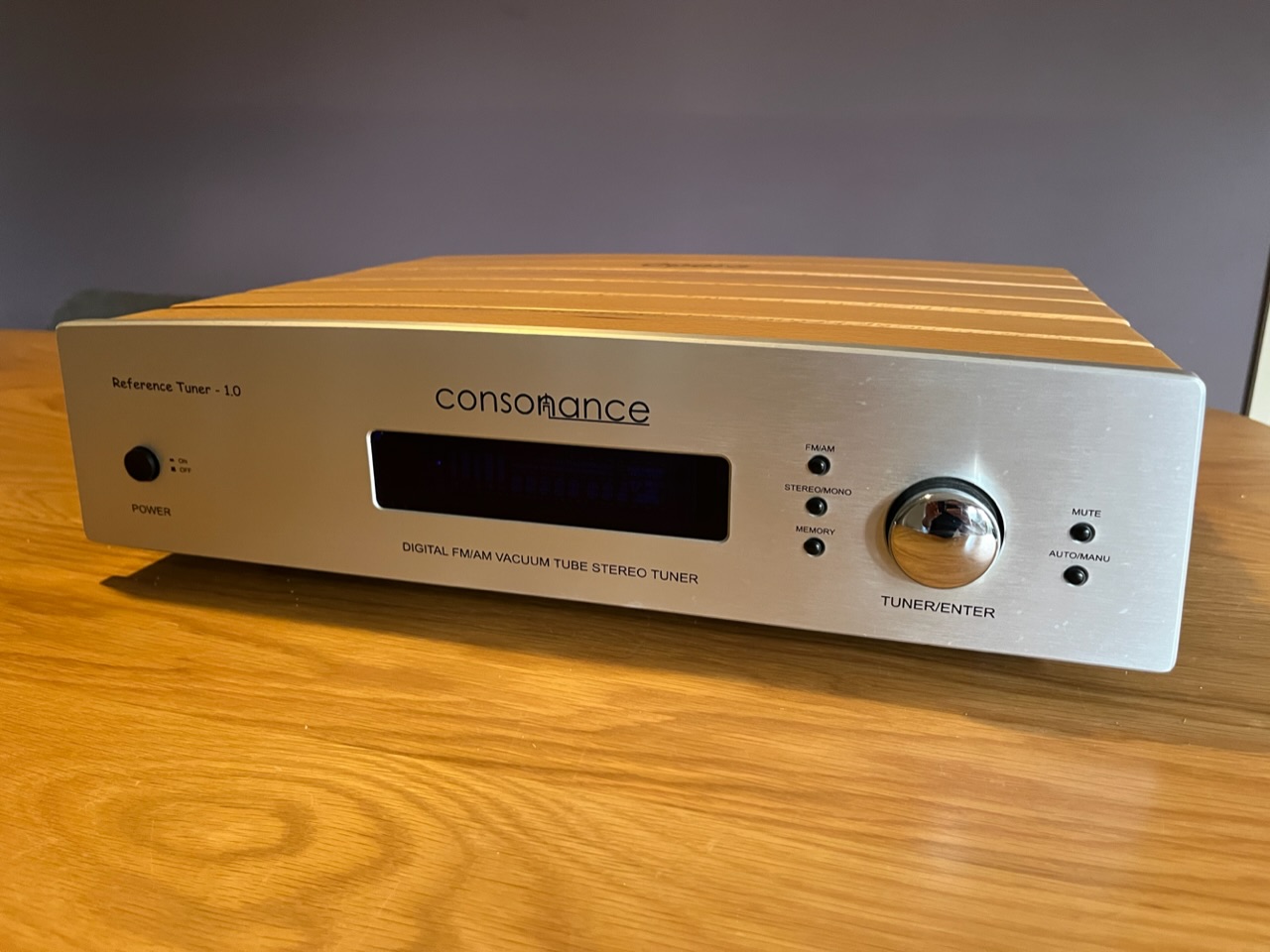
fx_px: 954
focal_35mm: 26
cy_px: 476
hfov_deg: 67.3
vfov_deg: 53.1
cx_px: 635
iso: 400
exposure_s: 1/50
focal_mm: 5.1
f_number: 1.6
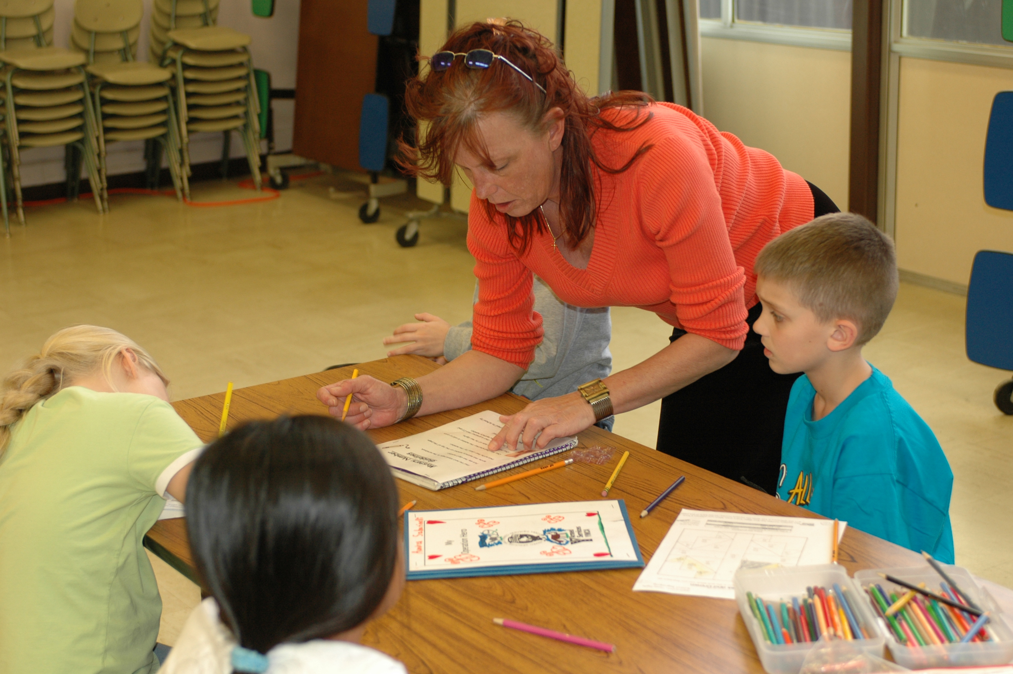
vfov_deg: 21.5
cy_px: 337
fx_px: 1771
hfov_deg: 31.9
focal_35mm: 63
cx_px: 506
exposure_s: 1/60
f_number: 3.5
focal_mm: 42
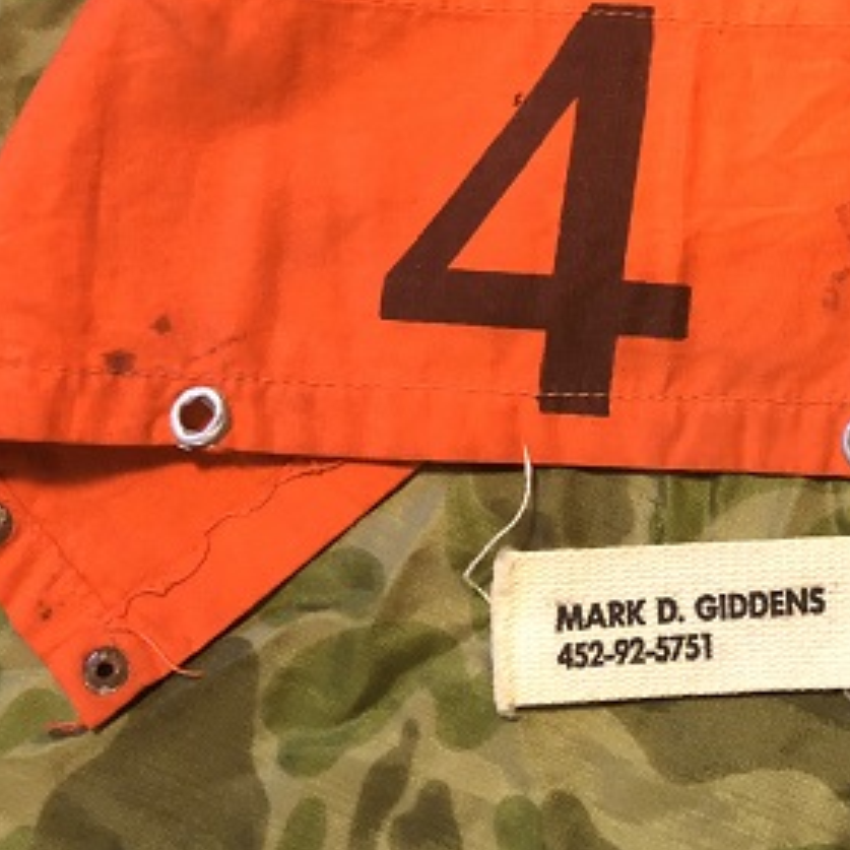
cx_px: 938
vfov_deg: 27.4
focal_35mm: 62
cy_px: 218
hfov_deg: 25.6
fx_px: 1722
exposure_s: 1/5
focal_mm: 3.99
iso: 100
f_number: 1.8
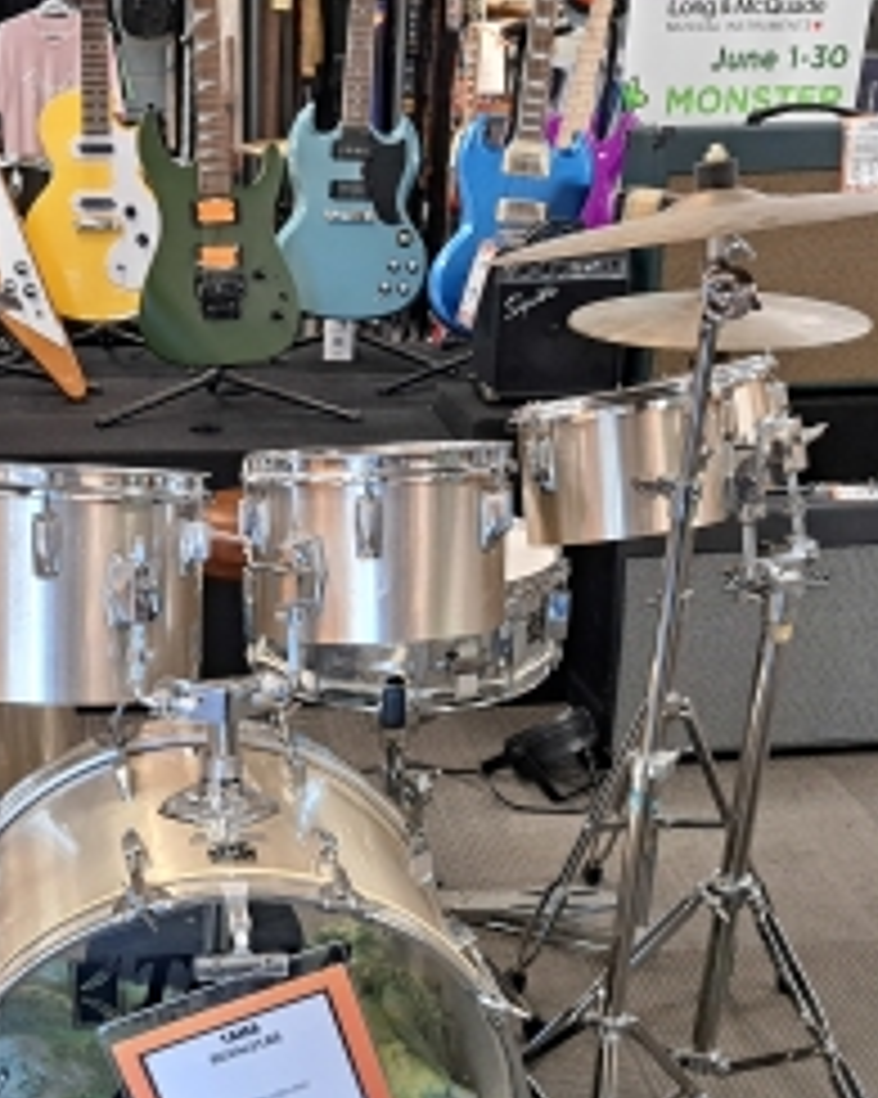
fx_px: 1625
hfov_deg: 29.8
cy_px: 873
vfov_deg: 36.1
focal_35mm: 50
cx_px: 225
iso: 250
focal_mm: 5.23
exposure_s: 1/60
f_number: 1.8
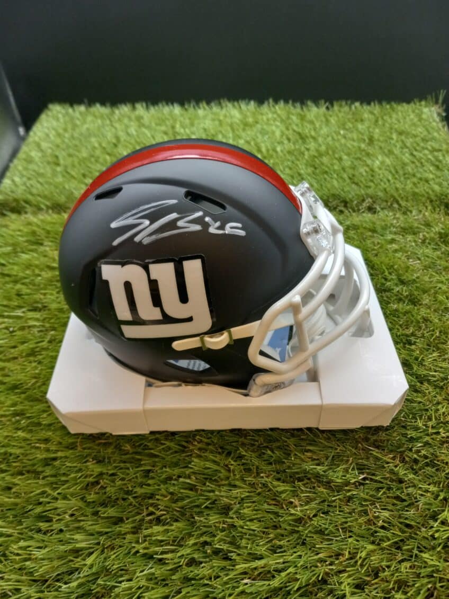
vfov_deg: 65.3
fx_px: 467
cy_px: 300
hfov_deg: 51.3
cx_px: 224
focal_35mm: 27
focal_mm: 3.94
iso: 160
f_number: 1.8
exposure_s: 1/120
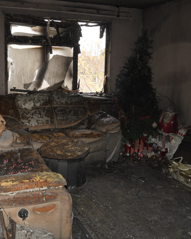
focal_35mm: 39
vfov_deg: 46.8
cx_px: 78
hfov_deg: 38.1
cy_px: 117
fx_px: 276
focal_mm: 18
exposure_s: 1/10
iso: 400
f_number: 8
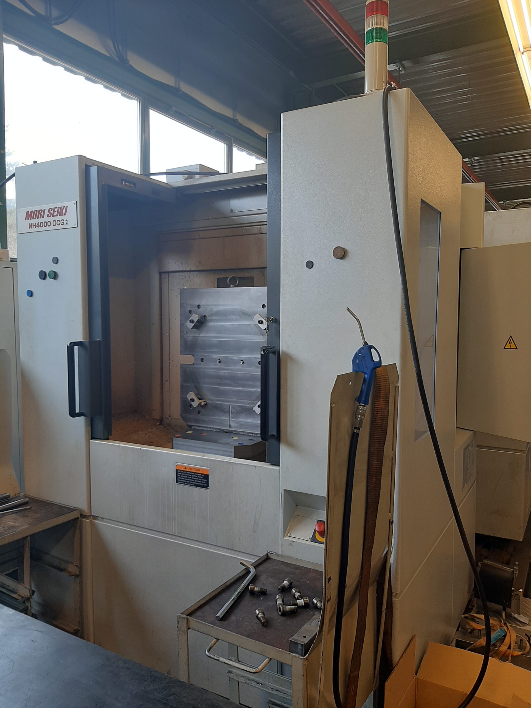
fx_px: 552
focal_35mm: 27
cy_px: 354
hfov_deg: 51.4
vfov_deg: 65.3
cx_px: 266
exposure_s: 1/100
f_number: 1.7
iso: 40
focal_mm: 3.93
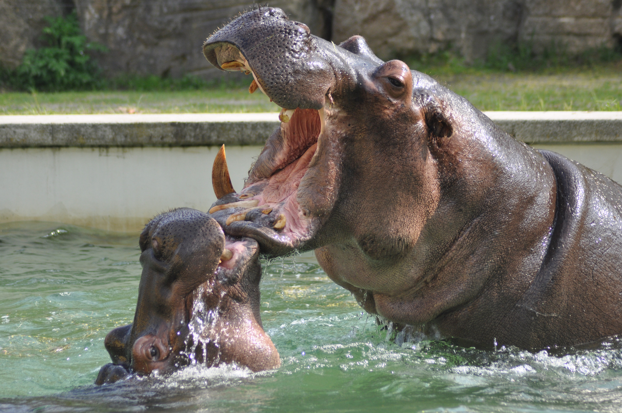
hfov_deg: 8.1
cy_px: 206
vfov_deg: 5.4
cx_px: 311
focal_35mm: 255
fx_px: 4400
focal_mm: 170
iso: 400
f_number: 4.5
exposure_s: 1/1000
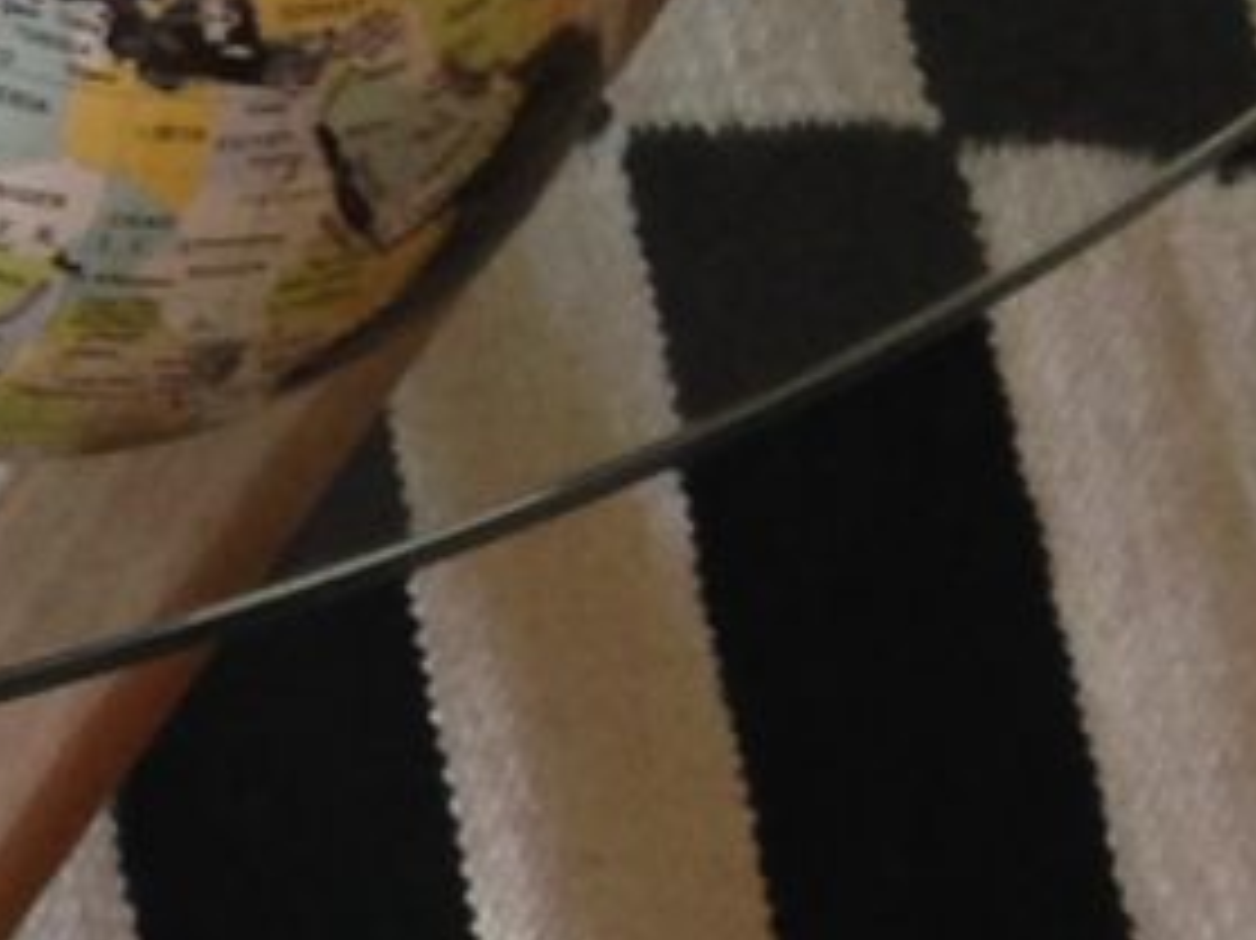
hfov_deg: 7.1
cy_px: 229
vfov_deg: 6.1
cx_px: -2836
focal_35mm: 242
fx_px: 8777
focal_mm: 4.12
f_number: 2.4
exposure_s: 1/20
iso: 80
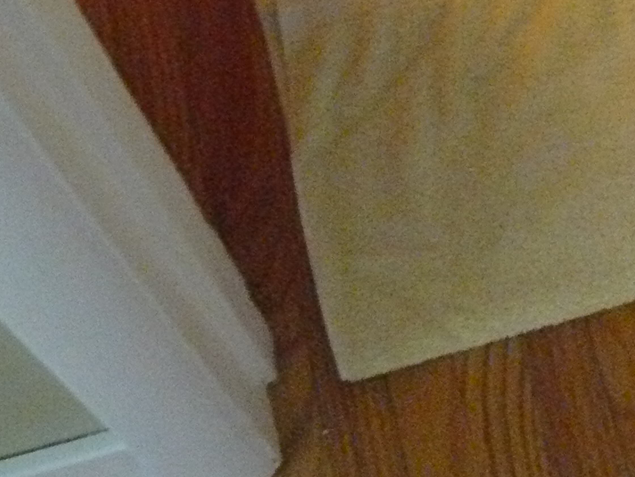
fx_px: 1816
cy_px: -15
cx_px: 768
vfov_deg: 14.7
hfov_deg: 18.7
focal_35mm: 99
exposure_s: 1/10
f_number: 2.8
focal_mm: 6
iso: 800
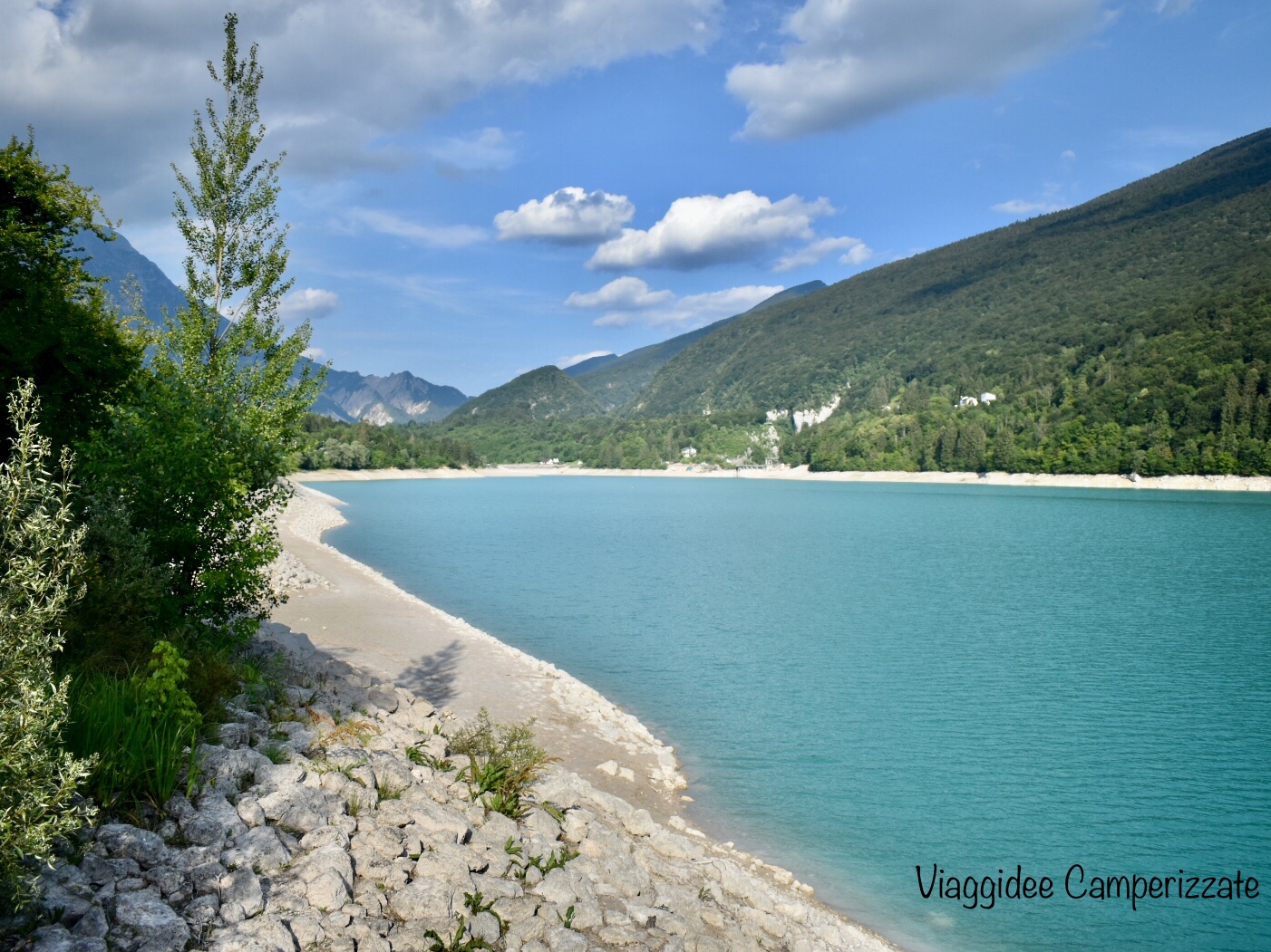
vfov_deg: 46.8
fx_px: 1101
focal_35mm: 30
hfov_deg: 60.0
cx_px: 634
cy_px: 465
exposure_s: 1/2000
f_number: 3.5
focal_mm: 18
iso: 200
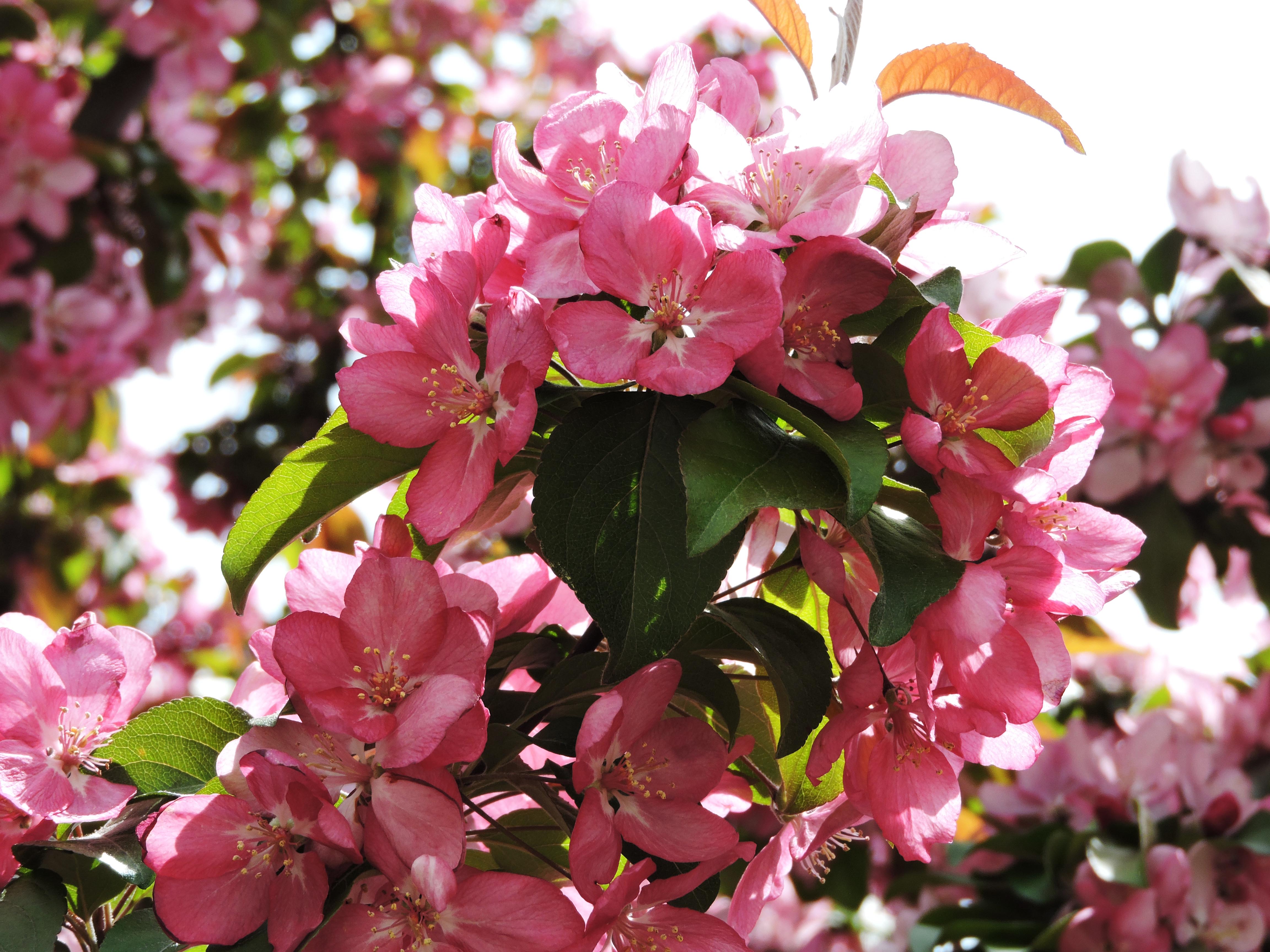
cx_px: 635
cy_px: 476
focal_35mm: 125
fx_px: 4586
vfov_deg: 11.9
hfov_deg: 15.8
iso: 100
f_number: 5
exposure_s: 1/250
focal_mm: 22.4
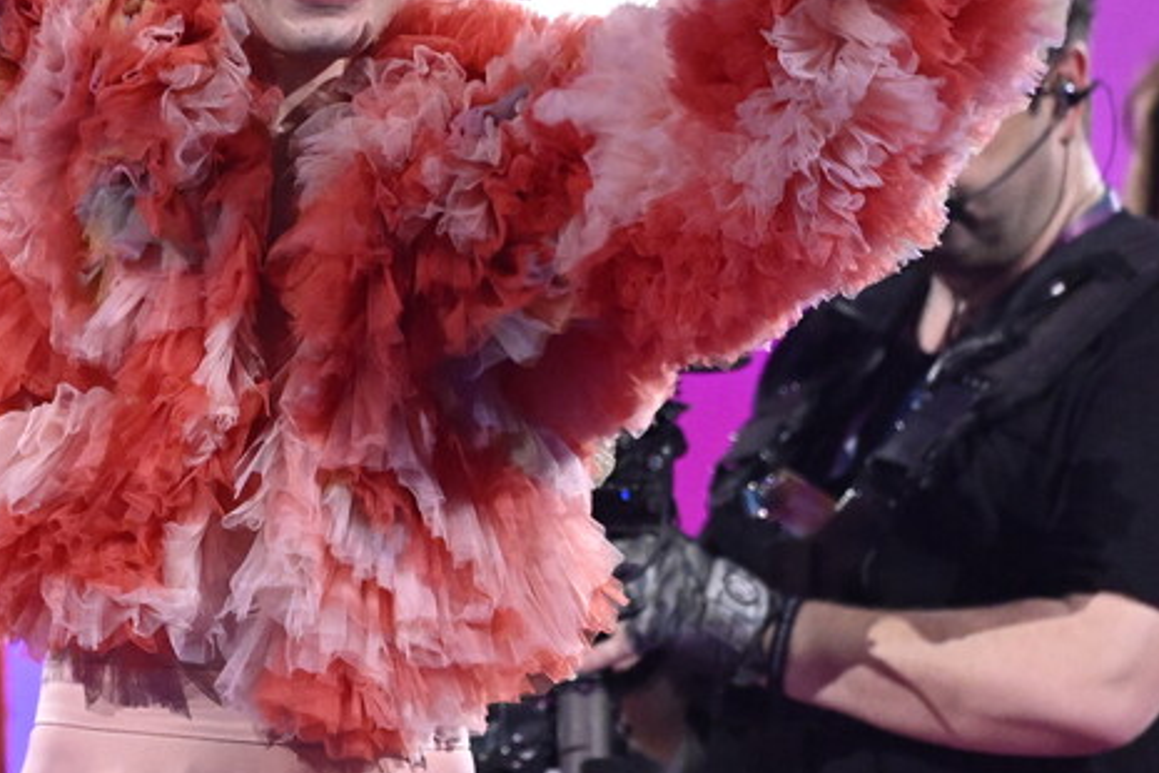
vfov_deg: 1.4
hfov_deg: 2.1
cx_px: 204
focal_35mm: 964
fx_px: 31033
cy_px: 168
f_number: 4
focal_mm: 280
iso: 5000
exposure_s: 1/250
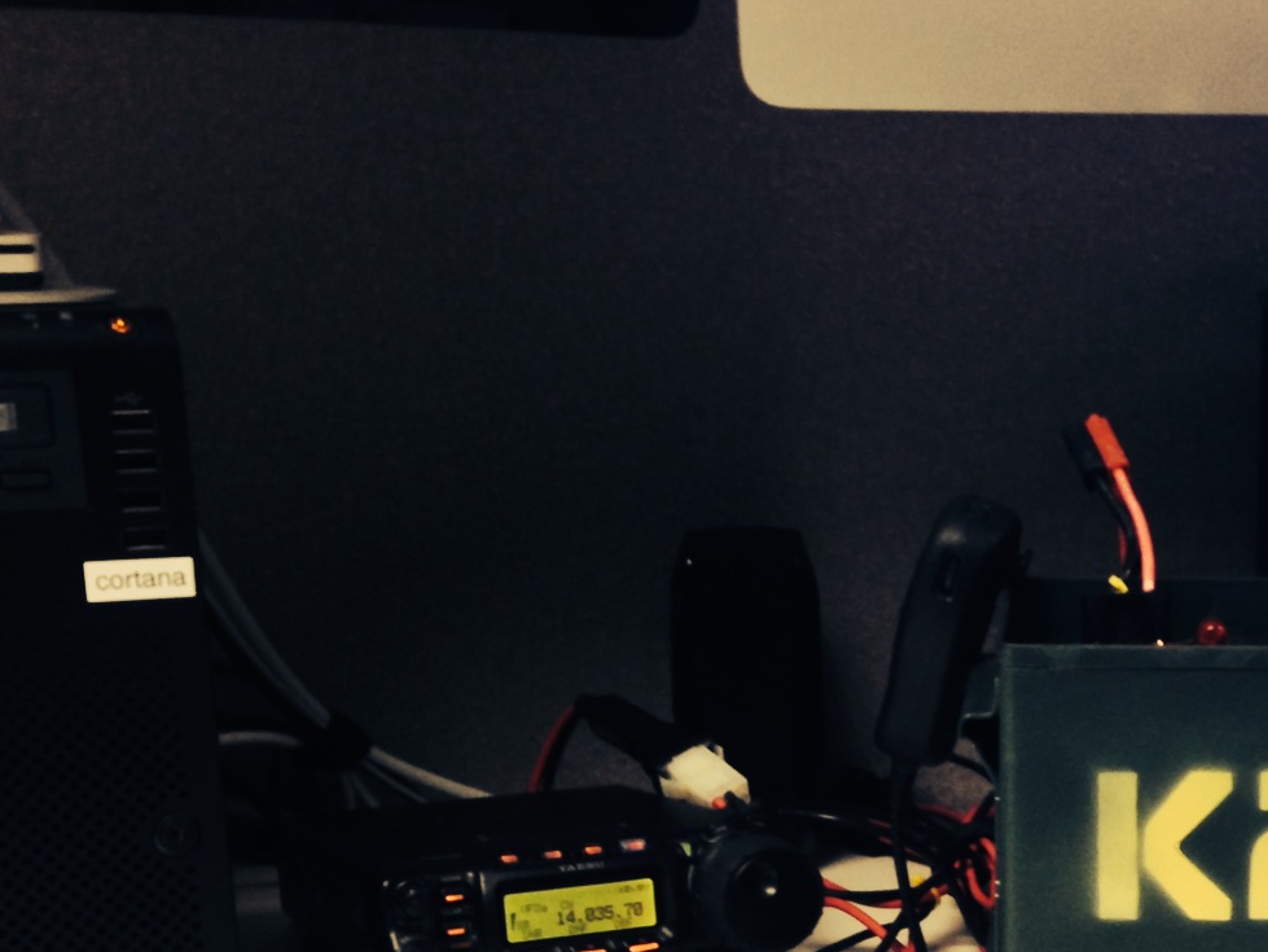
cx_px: 1136
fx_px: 2528
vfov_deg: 20.7
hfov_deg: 27.2
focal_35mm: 69
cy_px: 929
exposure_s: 1/20
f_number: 2.4
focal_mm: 4.12
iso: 64
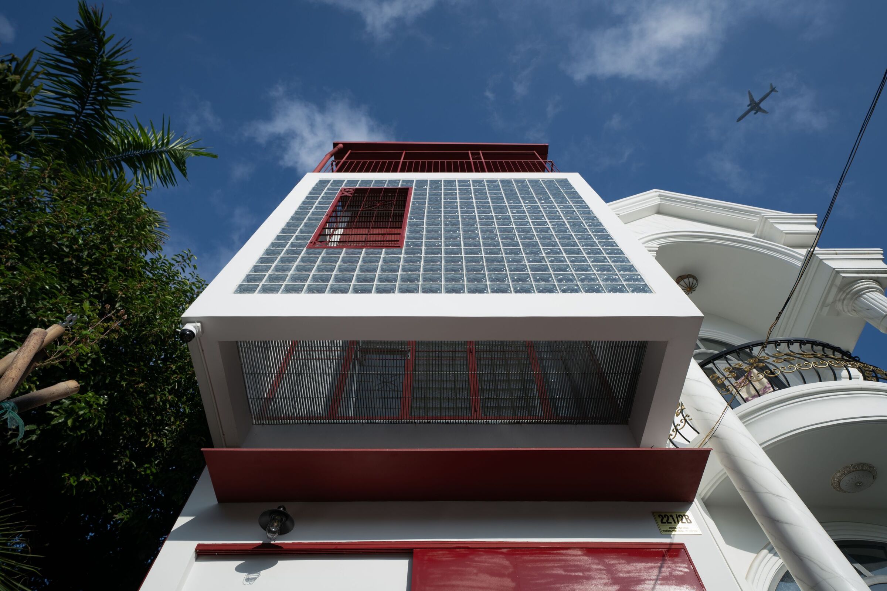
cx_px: 444
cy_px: 296
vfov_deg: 61.9
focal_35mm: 20
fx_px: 493
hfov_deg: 84.0
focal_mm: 20
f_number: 9
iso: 125
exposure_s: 1/320
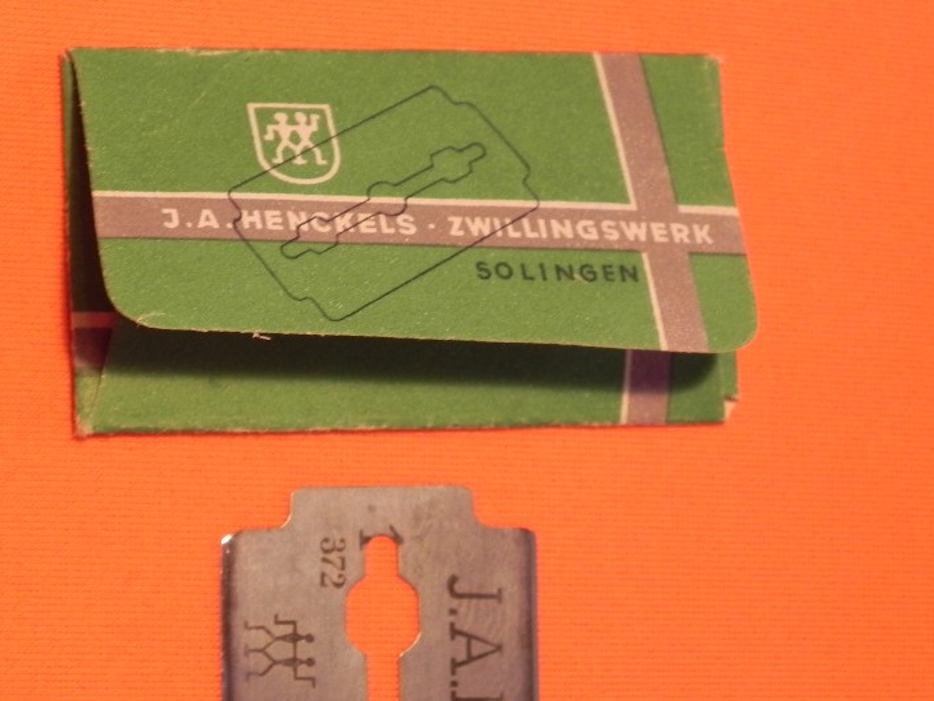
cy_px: 328
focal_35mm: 107
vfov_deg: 13.8
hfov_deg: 18.4
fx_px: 2888
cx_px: 397
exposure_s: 1/44.1
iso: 160
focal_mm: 13.4
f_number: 4
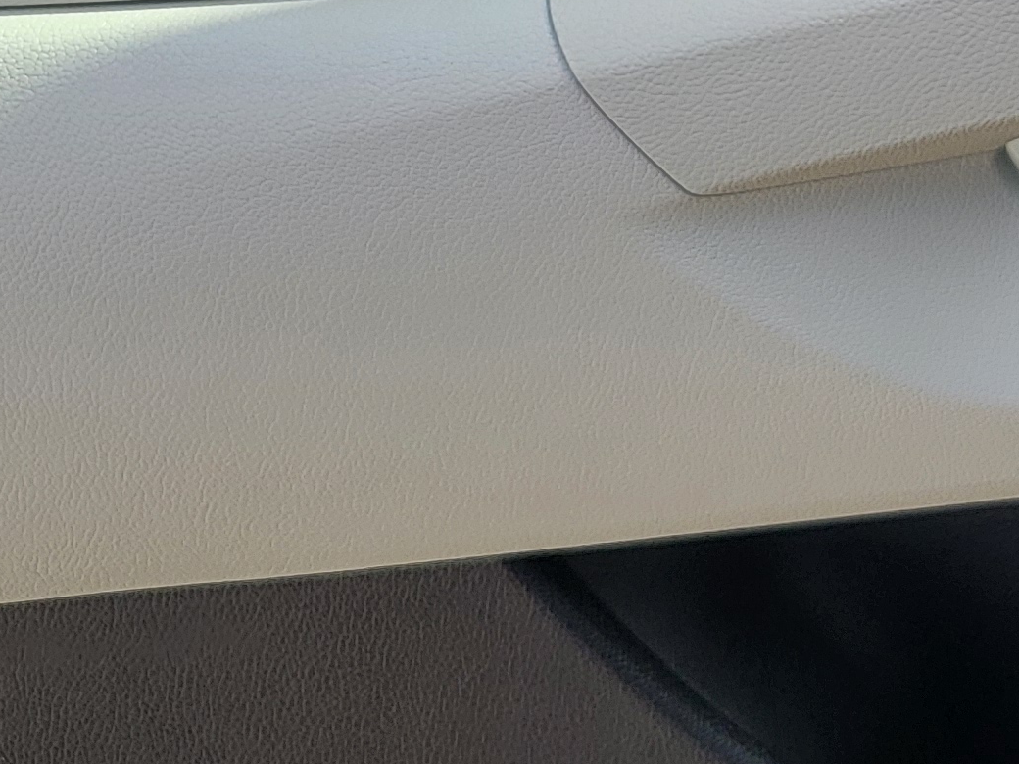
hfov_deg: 17.9
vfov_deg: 14.3
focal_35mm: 100
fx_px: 2944
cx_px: 1460
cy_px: -189
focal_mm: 5.4
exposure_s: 1/509
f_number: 1.8
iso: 40
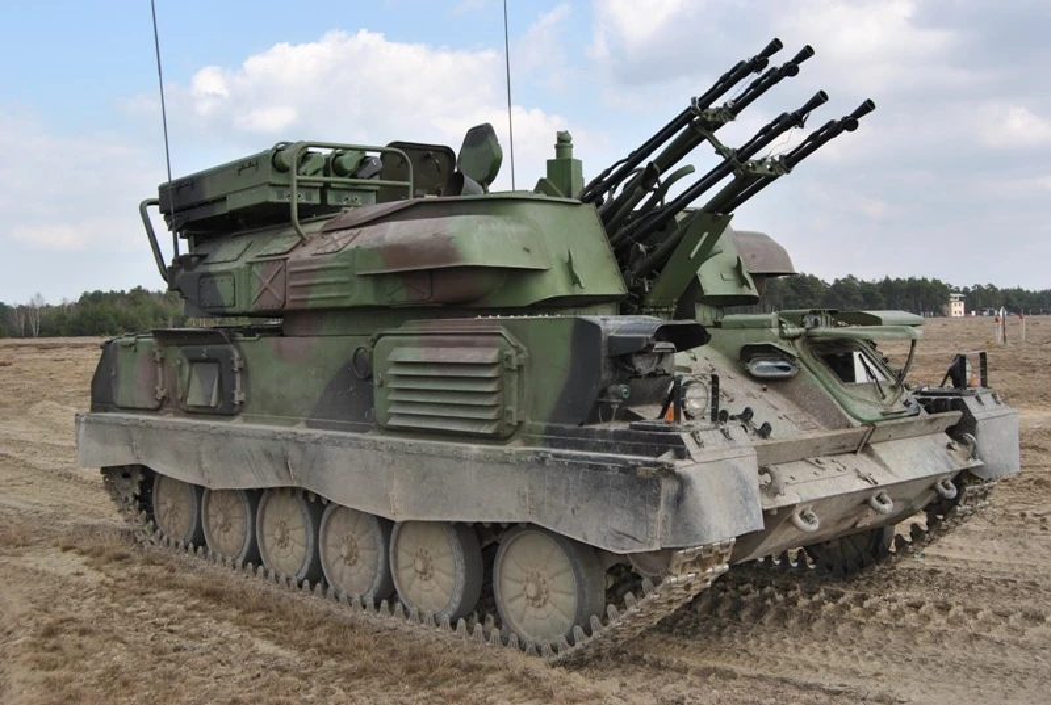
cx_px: 526
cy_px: 352
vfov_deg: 32.0
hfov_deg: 46.3
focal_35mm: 42
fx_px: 1229
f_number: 7.1
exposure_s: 1/200
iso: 100
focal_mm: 28
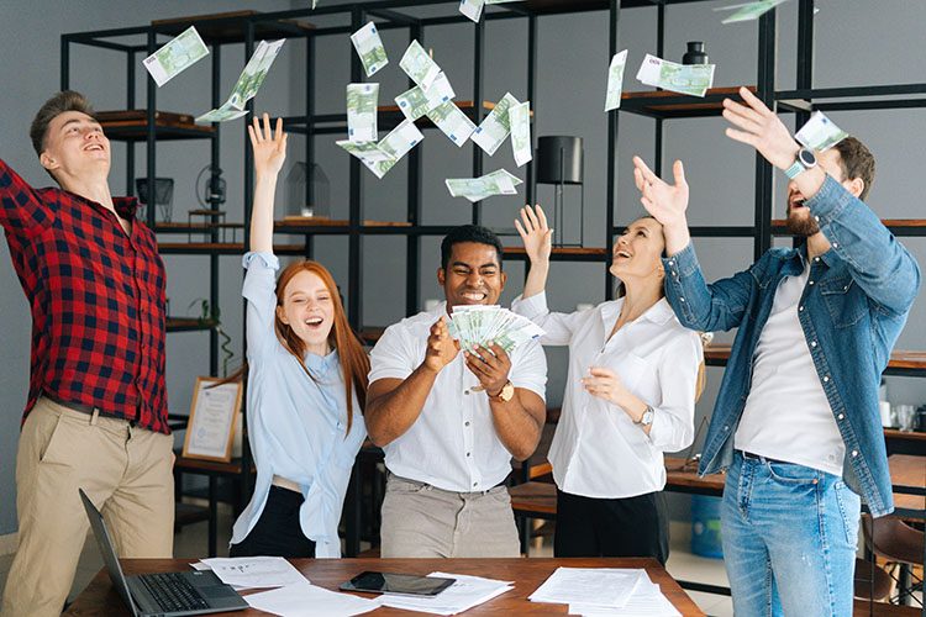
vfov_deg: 27.0
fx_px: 1286
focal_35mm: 50
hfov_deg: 39.6
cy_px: 308
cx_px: 463
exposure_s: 1/250
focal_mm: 50
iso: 320
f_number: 1.8
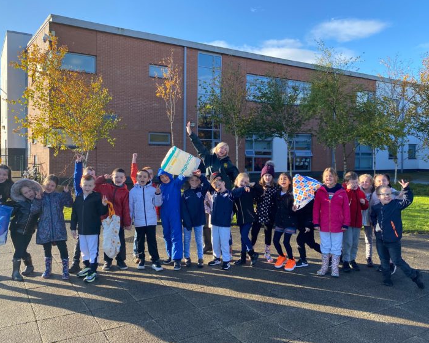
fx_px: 368
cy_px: 161
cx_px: 213
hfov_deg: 60.4
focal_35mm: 29
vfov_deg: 49.9
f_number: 1.8
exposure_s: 1/757
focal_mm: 4.25
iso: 32
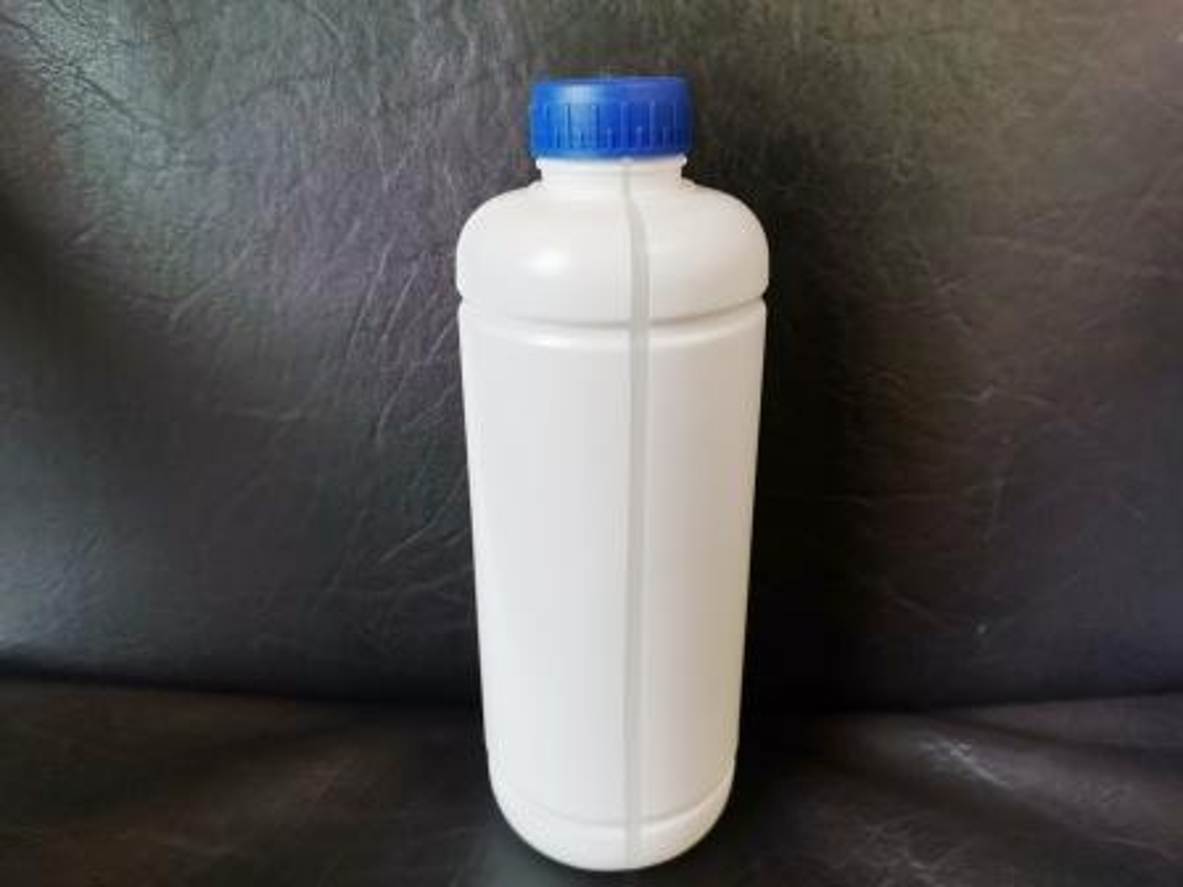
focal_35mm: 26
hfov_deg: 67.3
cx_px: 592
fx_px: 889
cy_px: 444
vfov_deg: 53.1
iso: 160
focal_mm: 4.75
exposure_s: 1/100
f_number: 1.8
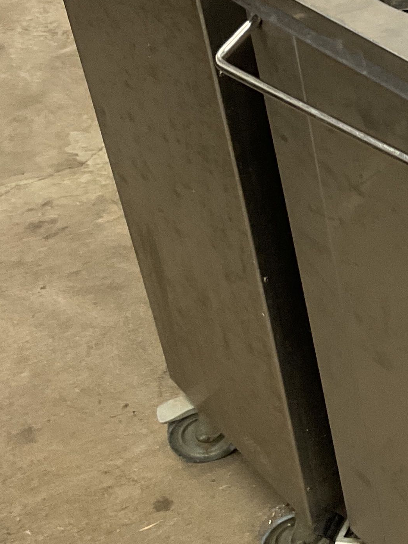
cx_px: 577
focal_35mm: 84
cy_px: 189
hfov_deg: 16.3
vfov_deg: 23.2
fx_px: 1319
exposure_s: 1/50
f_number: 1.8
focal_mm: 3
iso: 100
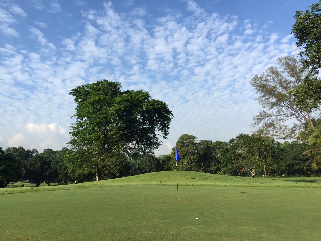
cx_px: 160
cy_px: 120
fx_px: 269
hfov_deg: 61.7
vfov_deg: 48.2
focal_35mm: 29
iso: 32
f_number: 2.2
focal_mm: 4.15
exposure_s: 1/1364
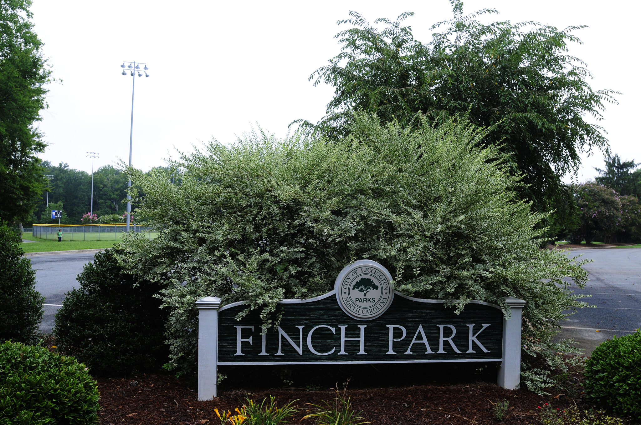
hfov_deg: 62.0
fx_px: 533
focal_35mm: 30
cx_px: 320
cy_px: 212
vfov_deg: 43.5
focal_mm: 20
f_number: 7.1
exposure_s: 1/125
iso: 400
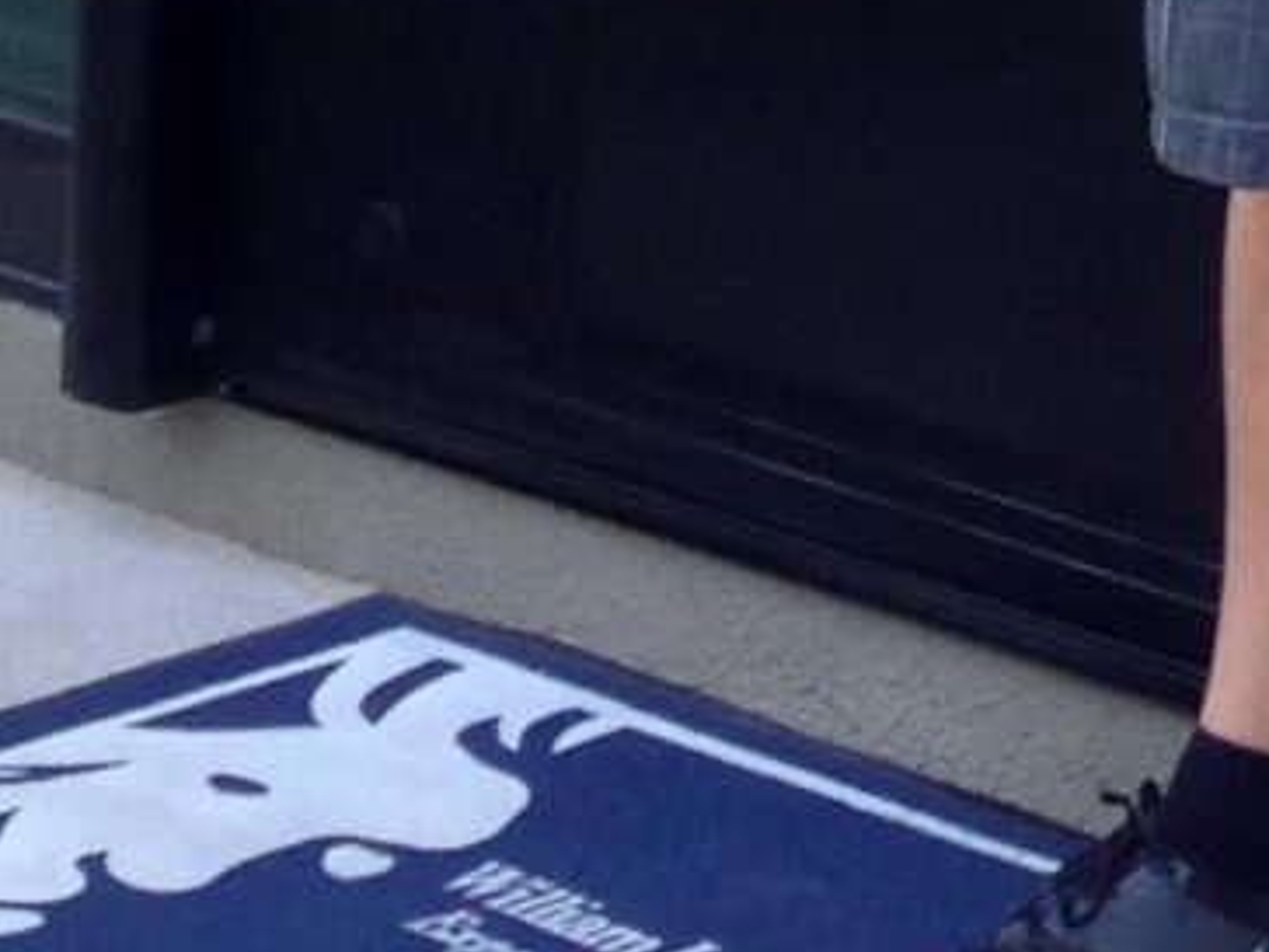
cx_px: 1949
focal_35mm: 232
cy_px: -1890
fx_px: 8505
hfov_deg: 8.3
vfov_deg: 5.9
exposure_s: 1/239
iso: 50
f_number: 2.4
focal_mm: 4.12
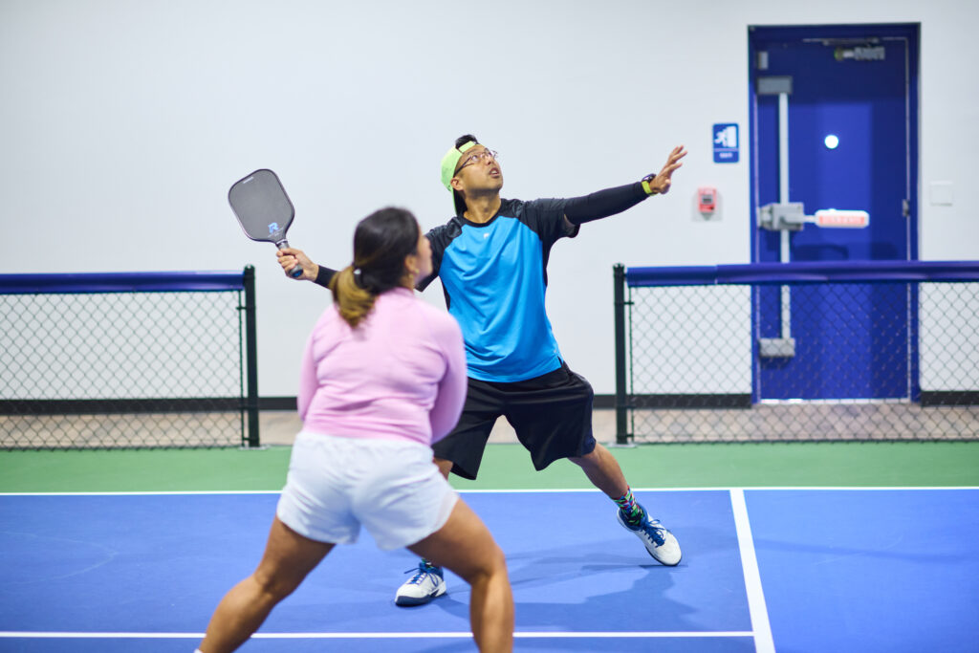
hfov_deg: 23.9
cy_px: 326
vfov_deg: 16.1
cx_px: 490
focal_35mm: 85
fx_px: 2312
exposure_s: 1/250
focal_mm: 85
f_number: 2
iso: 800
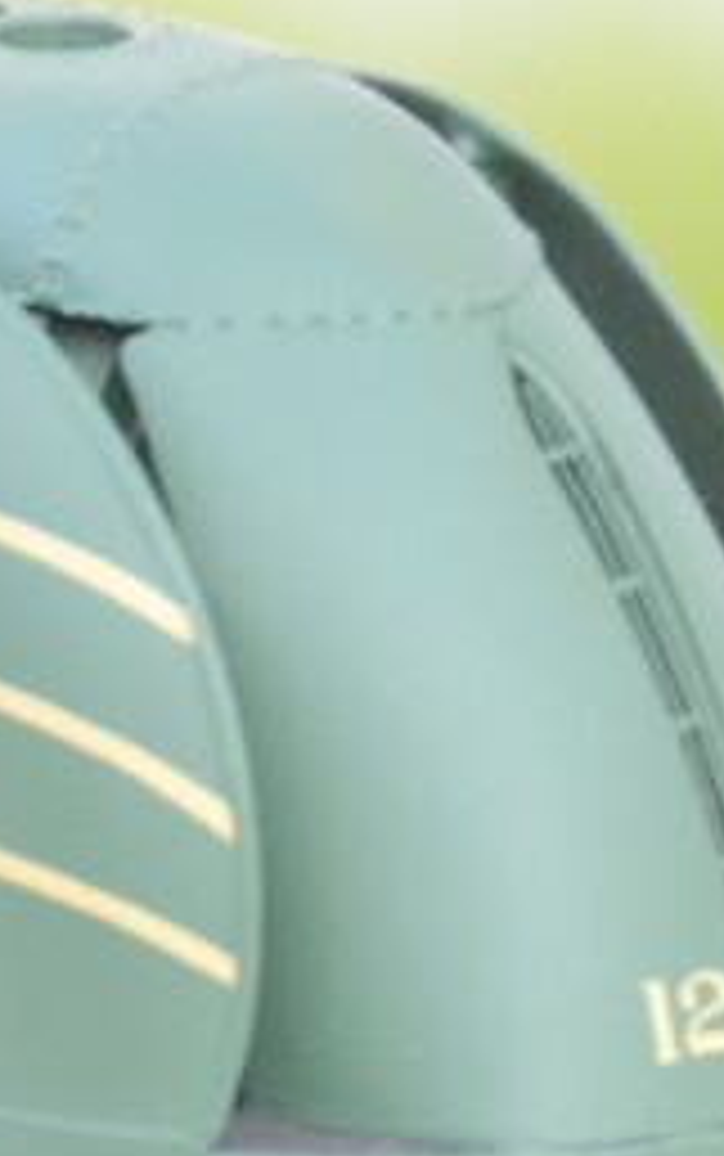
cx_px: -477
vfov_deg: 2.0
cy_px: 864
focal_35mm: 1034
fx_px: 32589
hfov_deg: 1.3
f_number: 5.6
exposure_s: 1/160
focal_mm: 170
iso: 1600
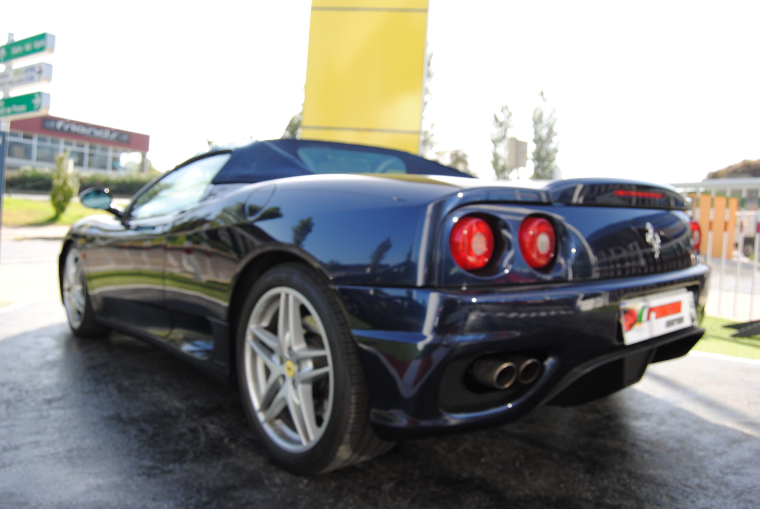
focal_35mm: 28
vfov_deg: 45.8
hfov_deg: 64.5
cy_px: 254
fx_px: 602
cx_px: 380
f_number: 5.6
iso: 100
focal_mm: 19
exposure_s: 1/125
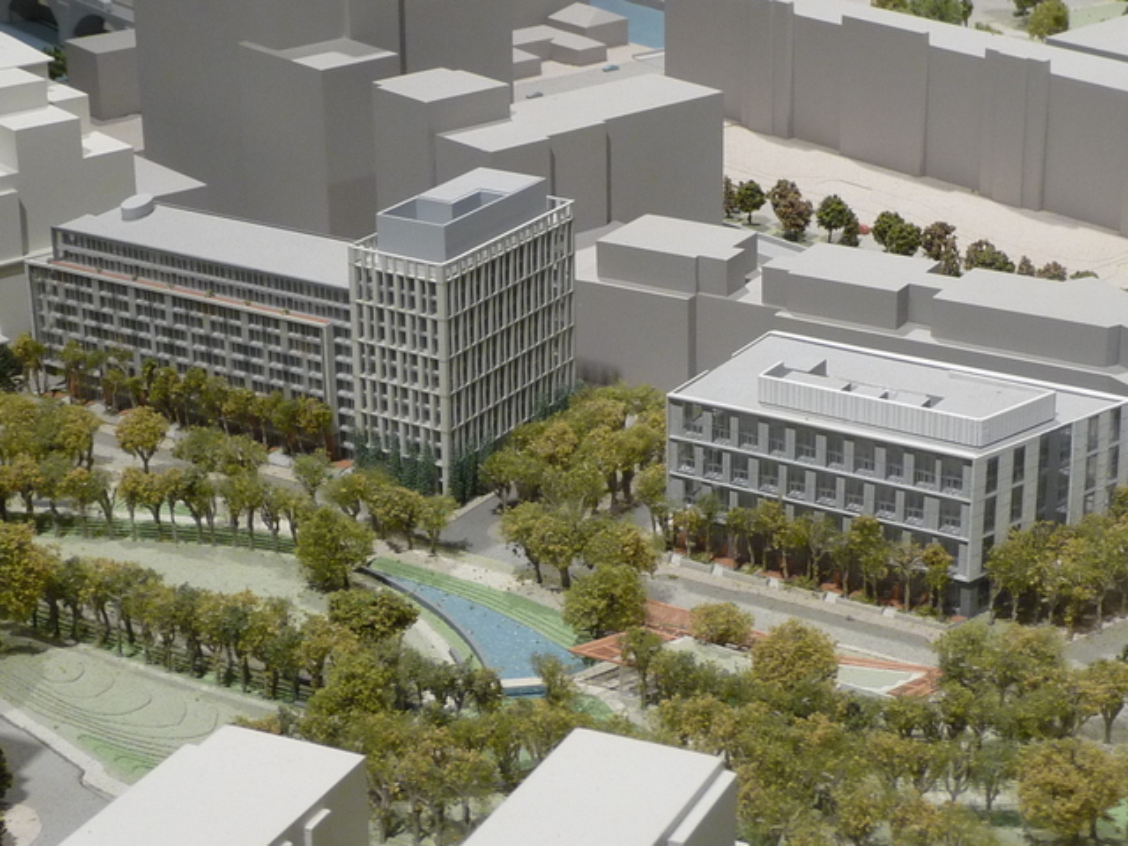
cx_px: 564
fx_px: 2346
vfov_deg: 20.4
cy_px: 423
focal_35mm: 72
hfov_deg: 27.0
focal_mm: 7.1
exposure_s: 1/30
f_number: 4
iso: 160
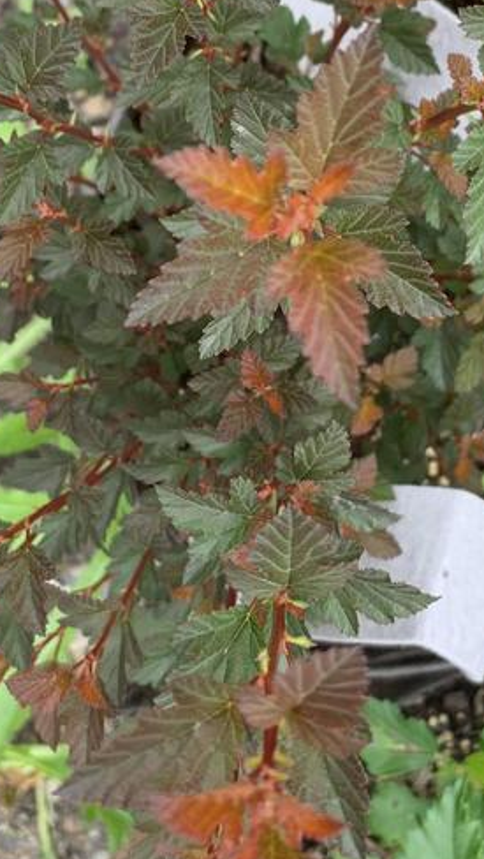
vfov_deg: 35.4
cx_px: 269
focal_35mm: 58
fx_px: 1321
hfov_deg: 20.7
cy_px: 239
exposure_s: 1/121
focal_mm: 4.25
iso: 25
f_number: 1.8
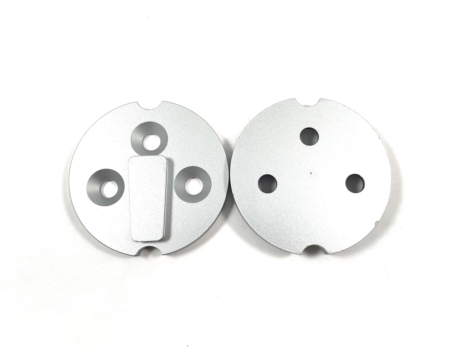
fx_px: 356
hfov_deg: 67.3
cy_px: 178
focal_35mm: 26
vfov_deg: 53.1
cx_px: 237
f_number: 1.6
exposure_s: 1/370
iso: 32
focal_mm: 5.1
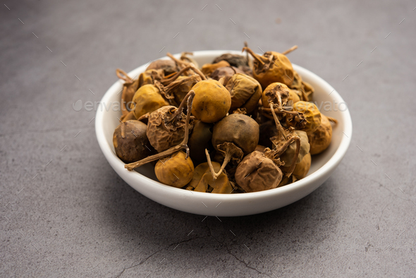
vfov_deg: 22.6
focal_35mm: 60
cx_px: 208
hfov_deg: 33.4
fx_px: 694
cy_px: 139
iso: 100
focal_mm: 60
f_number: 9
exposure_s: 1/125
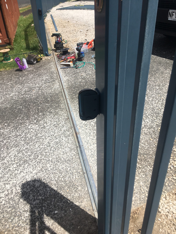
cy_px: 117
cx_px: 88
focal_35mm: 29
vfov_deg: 61.7
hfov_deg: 48.2
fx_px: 197
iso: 25
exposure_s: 1/2481
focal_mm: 4.15
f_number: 2.2
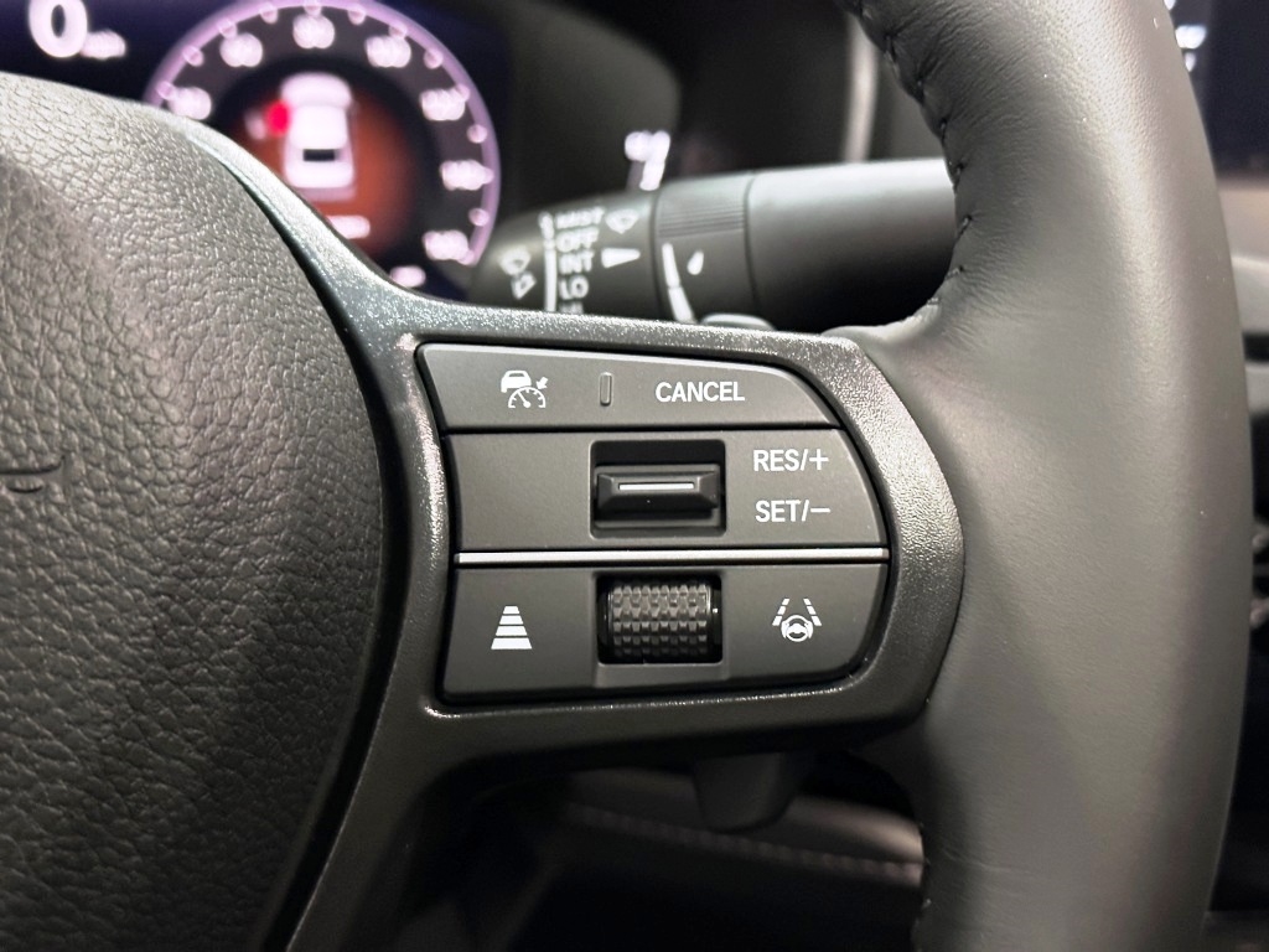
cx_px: 634
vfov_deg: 30.3
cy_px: 476
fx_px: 1760
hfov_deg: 39.7
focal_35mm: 48
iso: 640
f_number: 1.78
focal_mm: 6.86
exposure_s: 1/24
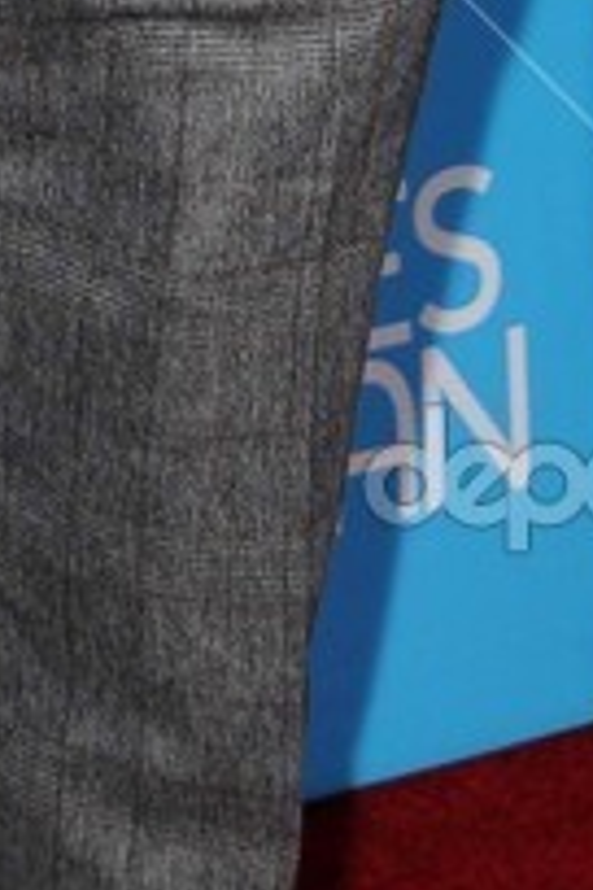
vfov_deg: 4.9
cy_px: -1265
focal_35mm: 414
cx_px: -798
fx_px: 10216
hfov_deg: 3.3
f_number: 8
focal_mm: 55
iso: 250
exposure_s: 1/250
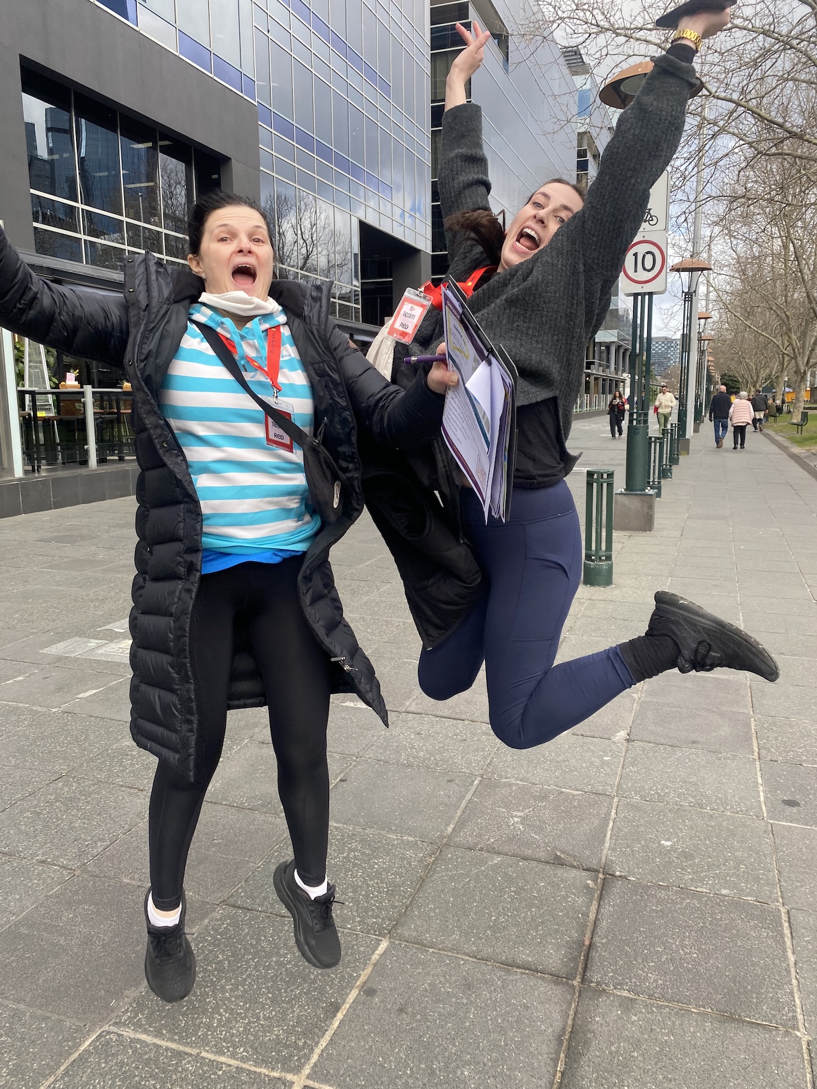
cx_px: 408
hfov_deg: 53.1
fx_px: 818
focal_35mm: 26
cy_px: 544
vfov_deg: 67.3
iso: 32
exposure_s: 1/685
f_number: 1.8
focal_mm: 4.25
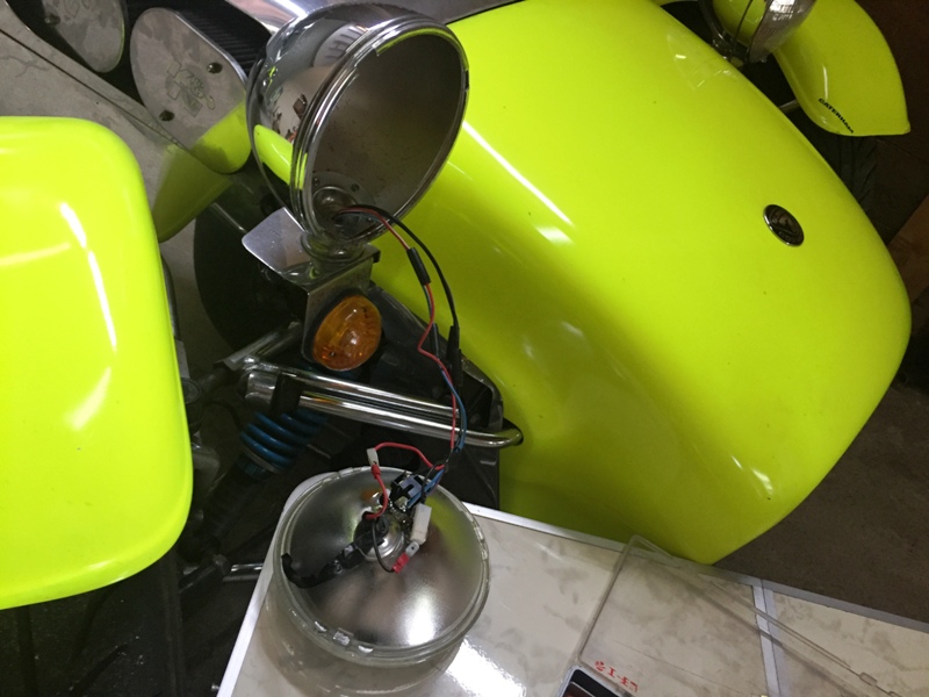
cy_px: 348
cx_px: 464
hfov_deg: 61.7
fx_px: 778
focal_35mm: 29
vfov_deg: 48.2
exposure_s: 1/30
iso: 125
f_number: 2.2
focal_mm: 4.15
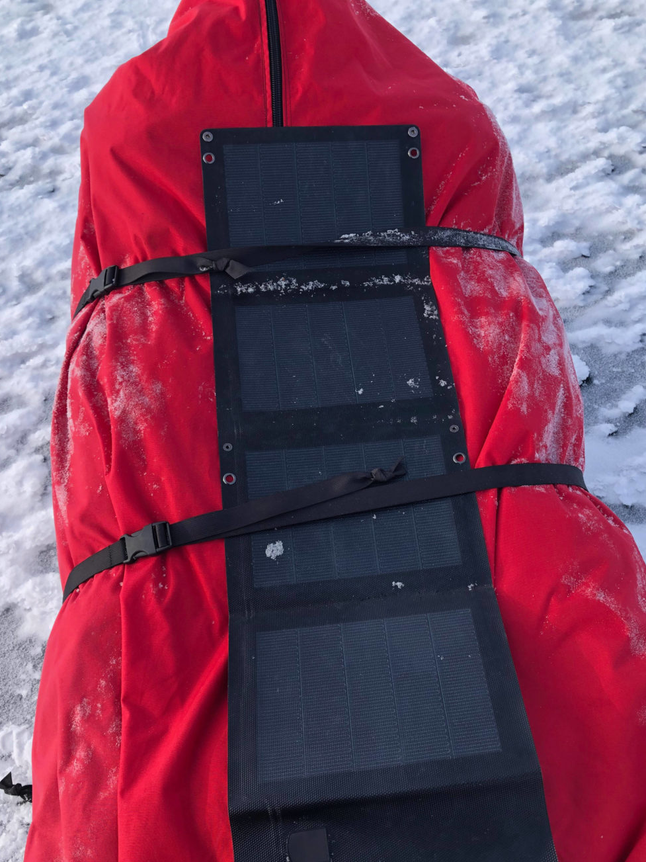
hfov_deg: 42.9
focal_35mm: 33
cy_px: 487
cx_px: 318
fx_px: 821
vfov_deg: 55.2
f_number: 1.8
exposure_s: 1/442
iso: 20
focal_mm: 3.99
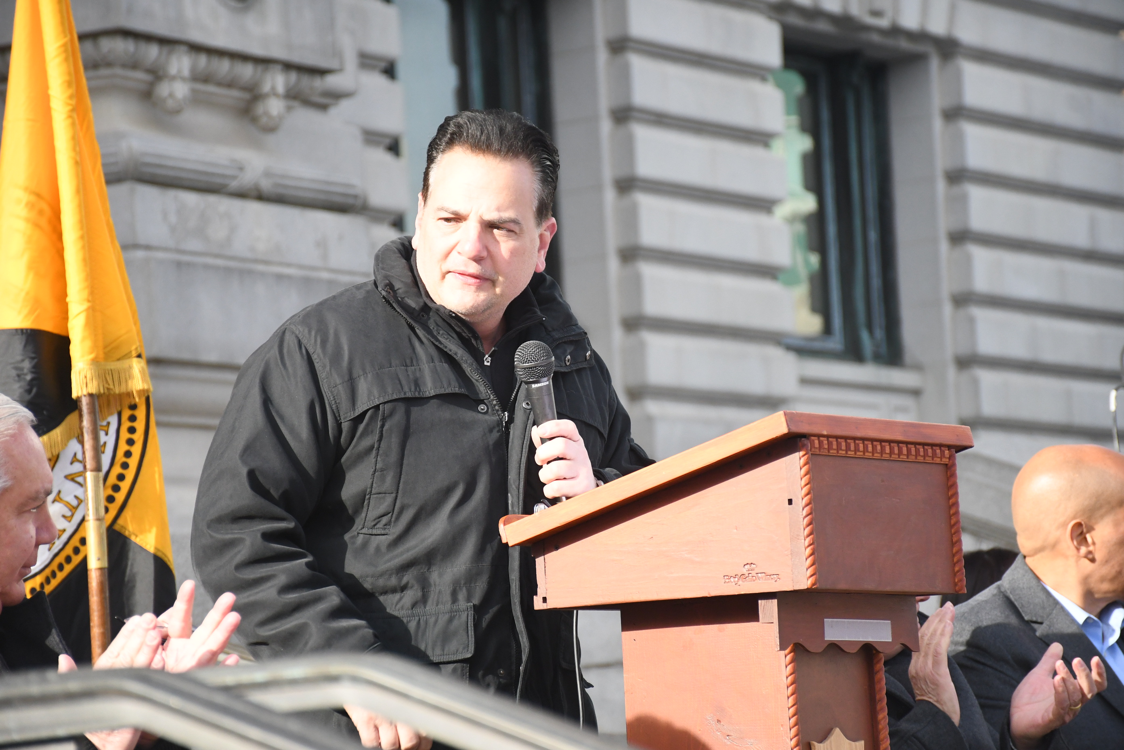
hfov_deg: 14.4
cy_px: 375
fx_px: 4433
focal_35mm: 142
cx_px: 562
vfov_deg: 9.7
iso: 1250
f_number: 5.3
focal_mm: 95
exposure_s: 1/500
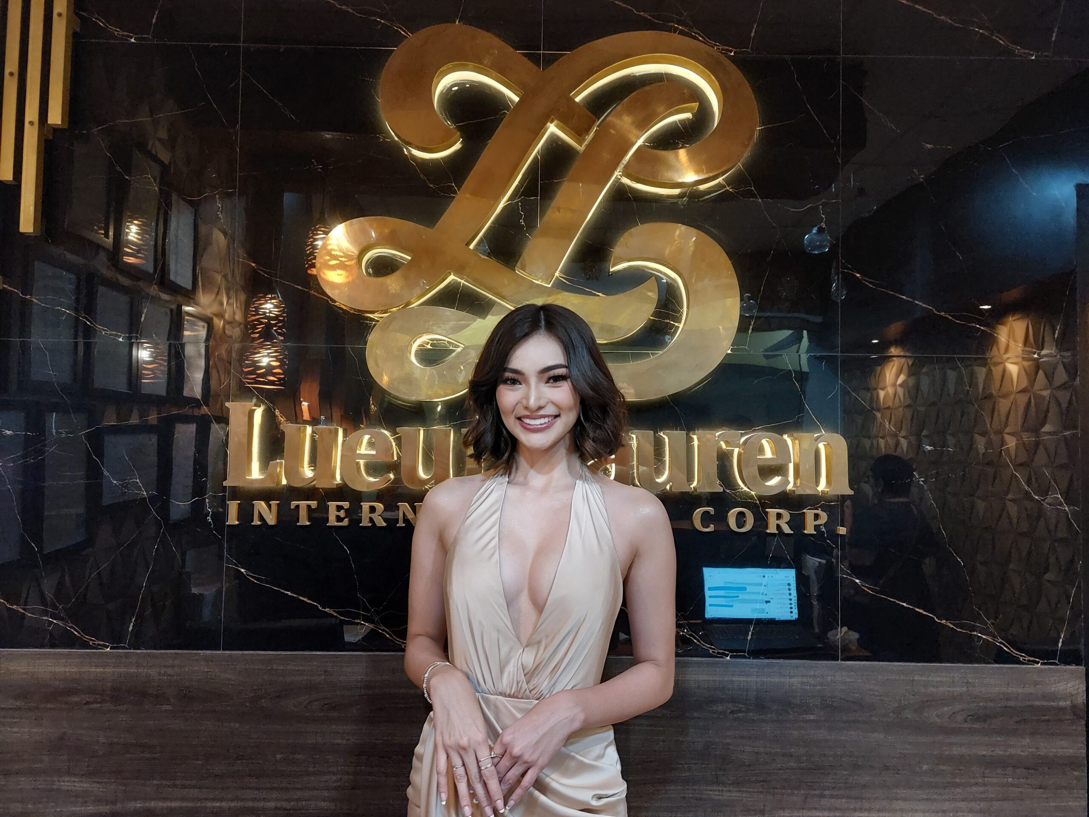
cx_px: 544
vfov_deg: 54.9
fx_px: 786
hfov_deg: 69.4
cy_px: 408
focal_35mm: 25
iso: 400
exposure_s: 1/30
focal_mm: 5.23
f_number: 1.8
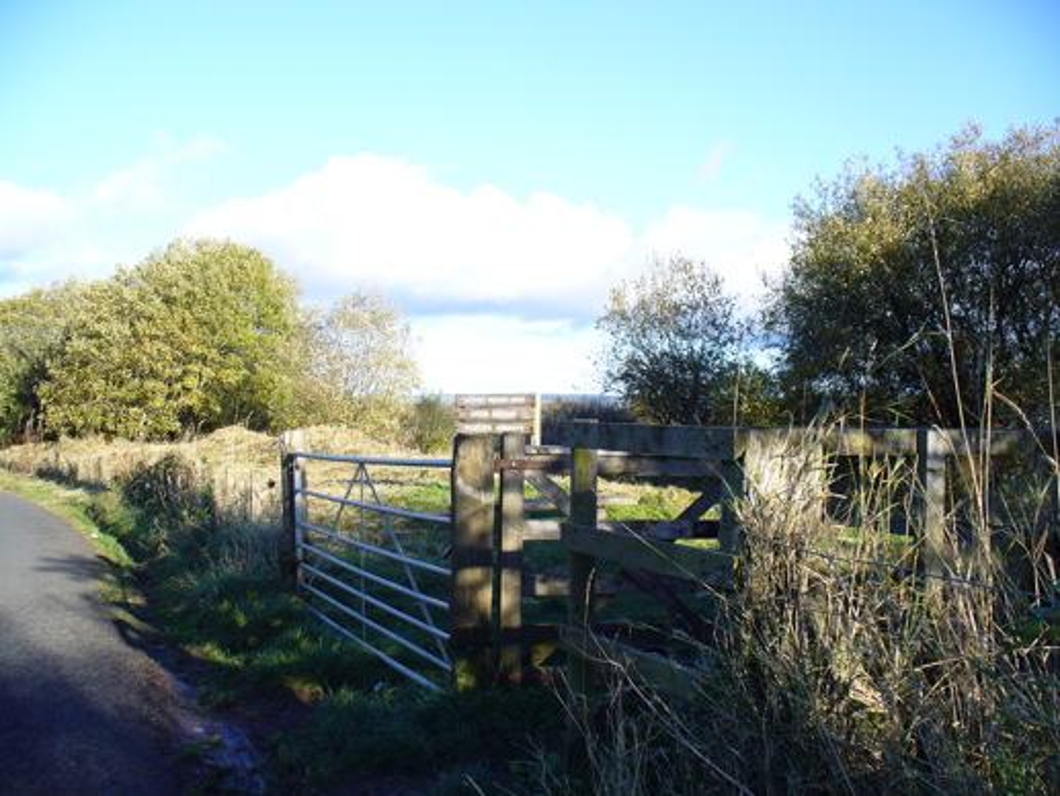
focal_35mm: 37
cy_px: 398
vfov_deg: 38.7
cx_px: 530
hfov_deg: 50.1
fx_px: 1133
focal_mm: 6.1
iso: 80
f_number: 5.6
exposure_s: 1/125
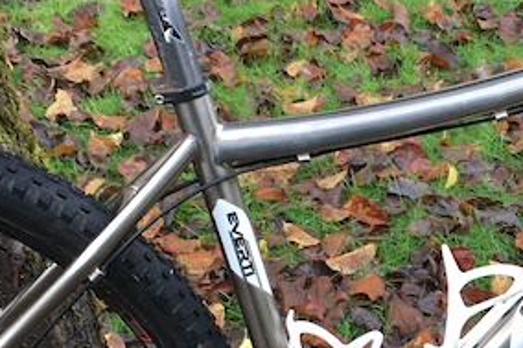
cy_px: 313
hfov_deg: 23.4
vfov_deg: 15.9
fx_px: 1234
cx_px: 459
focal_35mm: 85
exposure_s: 1/60
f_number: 2.2
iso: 25
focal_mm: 4.15
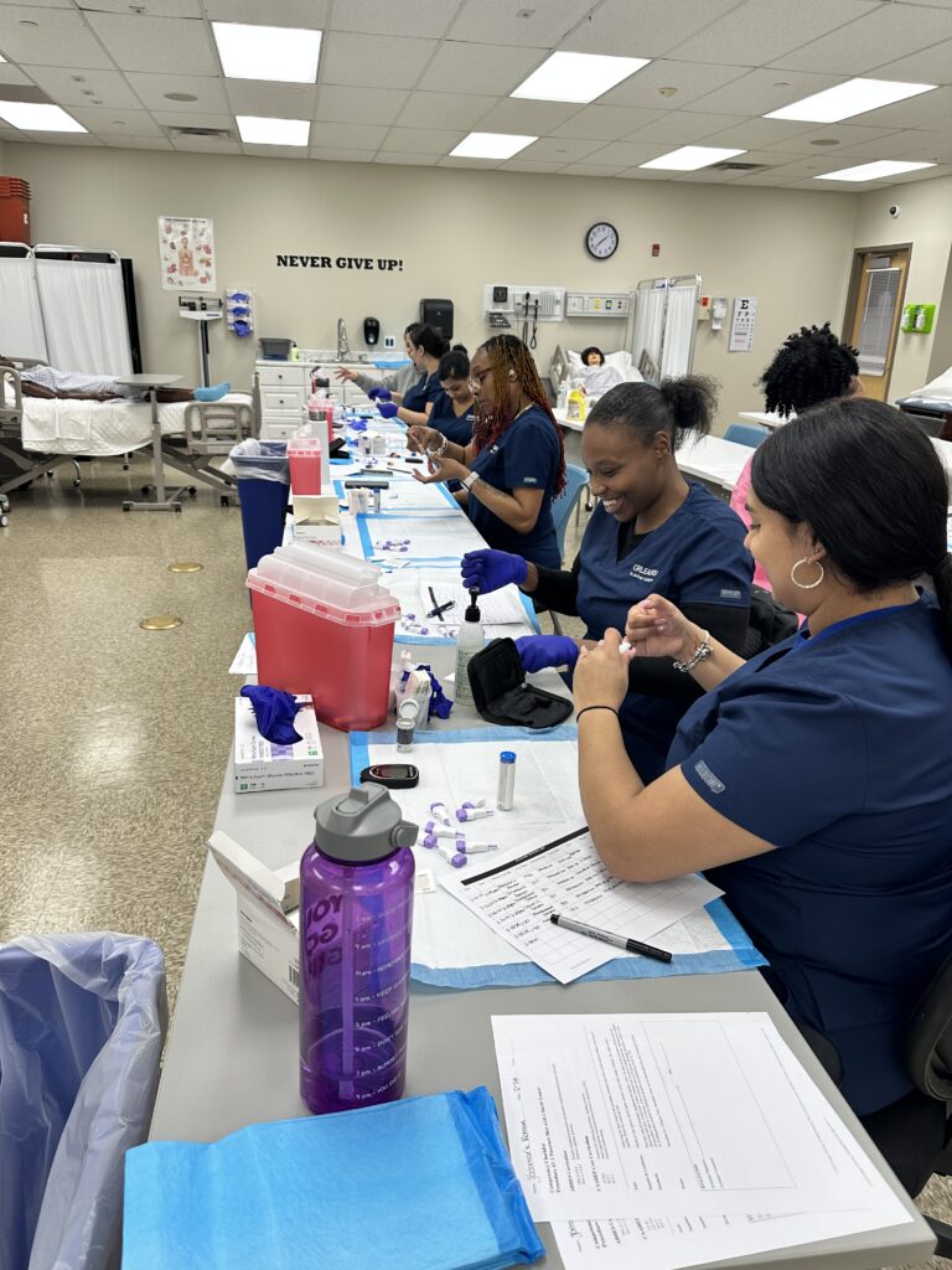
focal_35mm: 24
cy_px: 635
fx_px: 880
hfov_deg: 56.8
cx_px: 476
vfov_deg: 71.6
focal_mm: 6.86
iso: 125
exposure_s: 1/120
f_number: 1.78
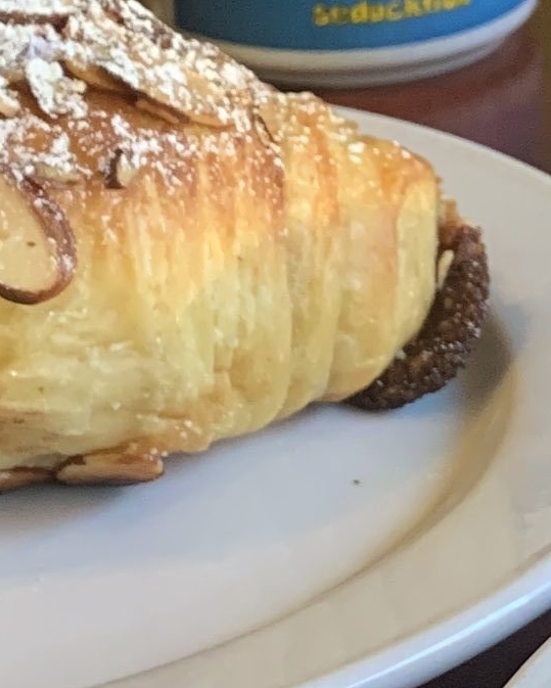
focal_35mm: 152
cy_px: 177
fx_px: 3096
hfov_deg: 9.9
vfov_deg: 12.6
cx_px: 772
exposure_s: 1/60
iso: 160
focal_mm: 4.25
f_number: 1.8
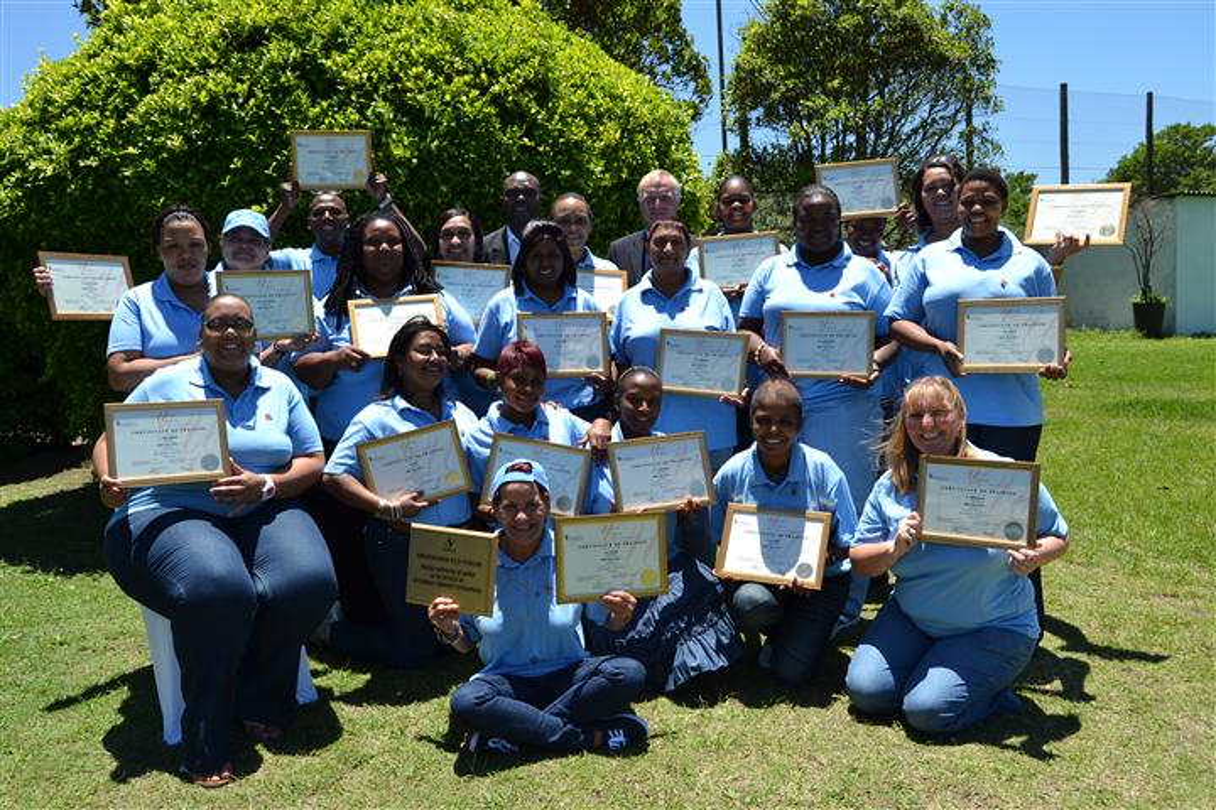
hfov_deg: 67.4
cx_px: 608
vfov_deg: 47.9
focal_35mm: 27
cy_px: 405
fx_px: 912
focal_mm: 18
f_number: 8
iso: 100
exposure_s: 1/250
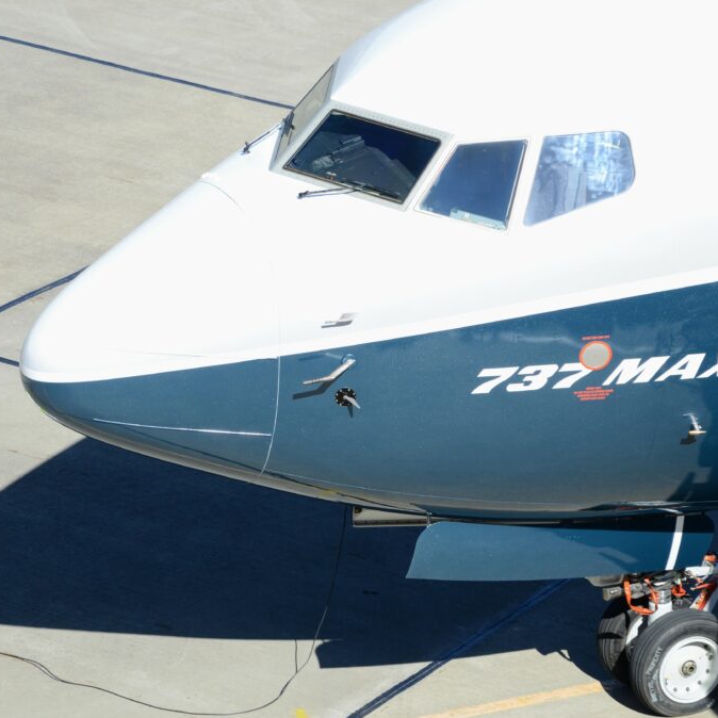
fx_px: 4083
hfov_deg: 10.0
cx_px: 313
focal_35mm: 174
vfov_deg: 10.0
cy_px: 359
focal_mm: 90
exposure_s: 1/1000
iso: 400
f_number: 8
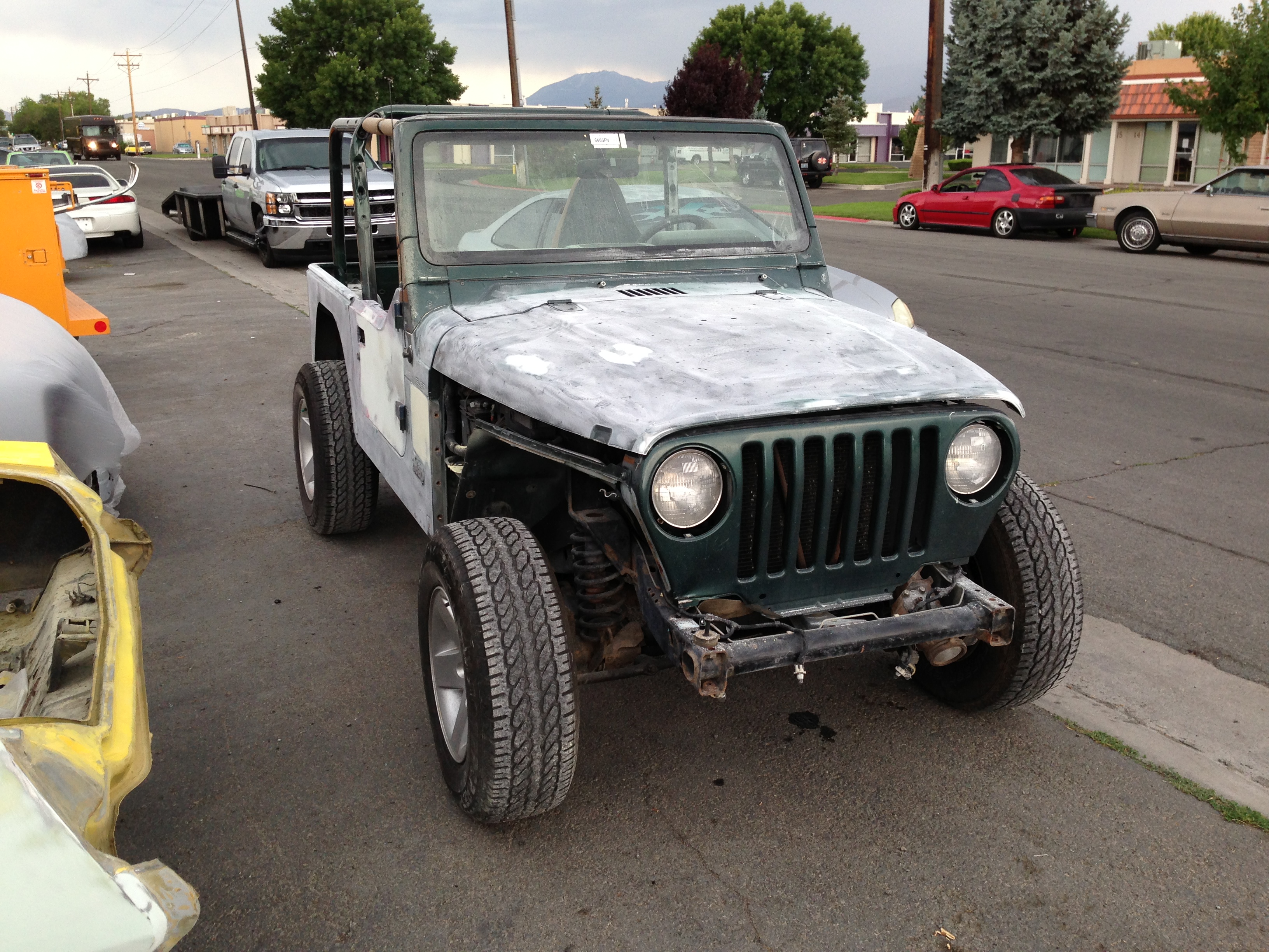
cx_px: 634
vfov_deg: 42.9
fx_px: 1210
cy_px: 476
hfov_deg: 55.4
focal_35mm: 33
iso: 64
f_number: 2.4
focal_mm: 4.13
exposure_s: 1/120
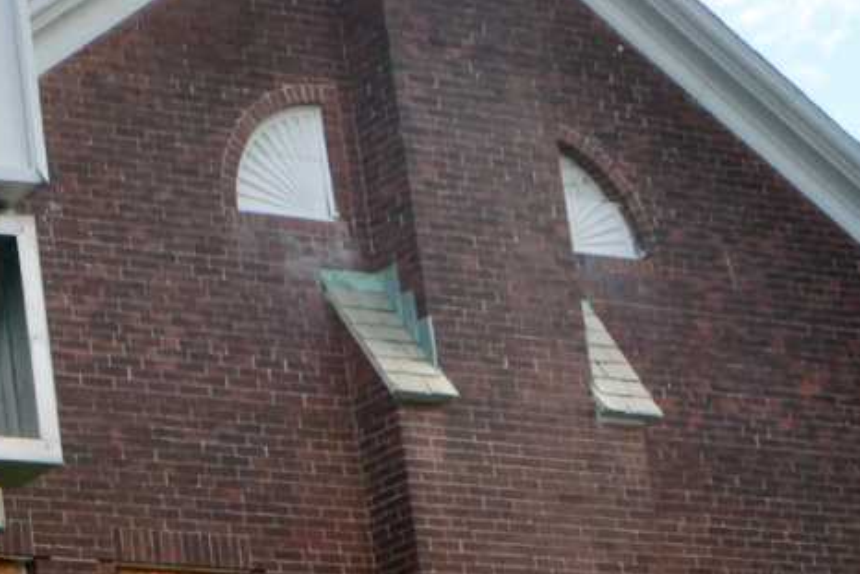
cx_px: -380
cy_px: 566
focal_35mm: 145
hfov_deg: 13.4
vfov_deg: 9.4
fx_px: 3465
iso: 100
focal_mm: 22
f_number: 7.1
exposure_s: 1/200
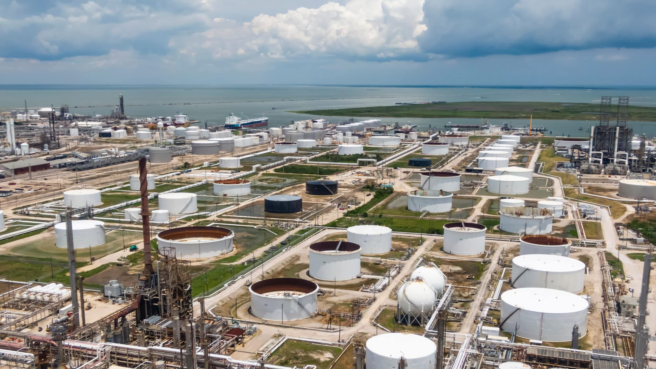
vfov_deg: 28.2
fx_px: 731
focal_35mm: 42
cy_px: 235
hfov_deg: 48.4
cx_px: 326
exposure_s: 1/200
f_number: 3.4
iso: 100
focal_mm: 6.5
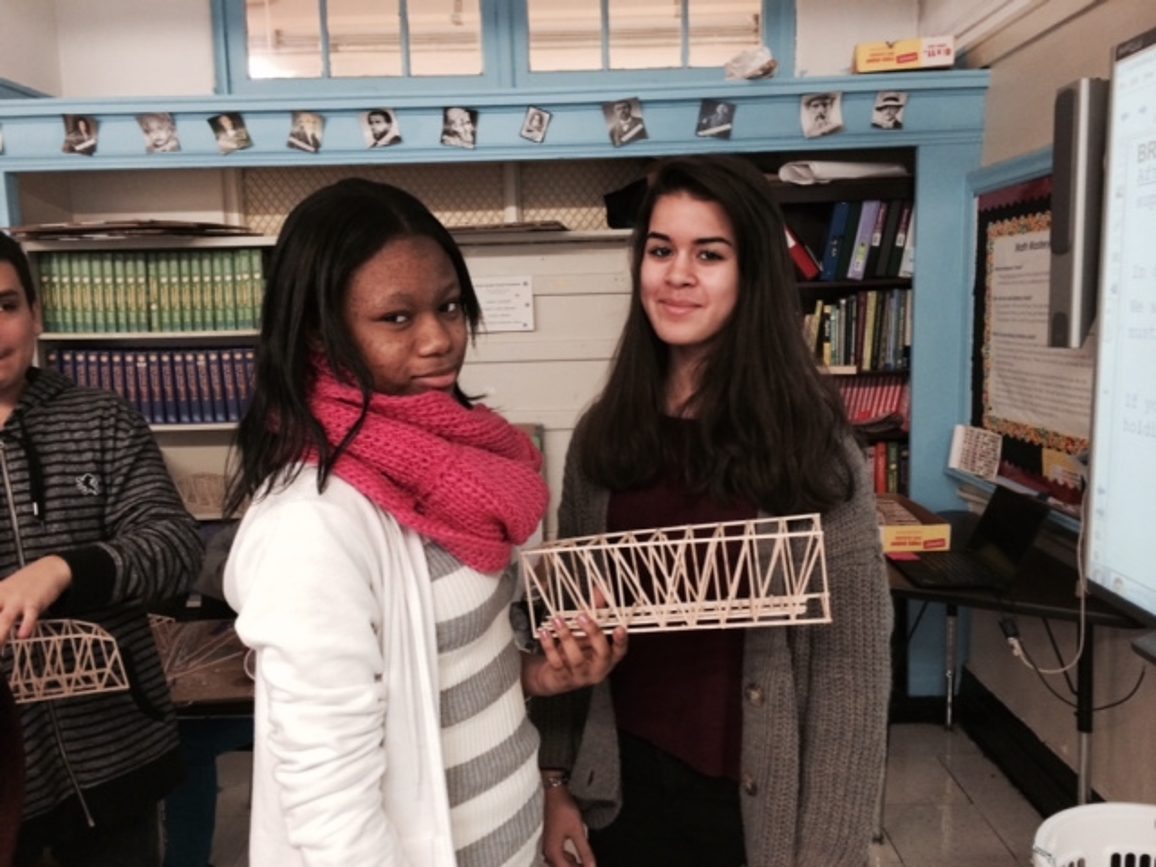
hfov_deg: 60.0
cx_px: 578
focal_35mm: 30
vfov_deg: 46.8
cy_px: 434
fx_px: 1002
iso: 320
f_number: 2.2
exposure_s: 1/30
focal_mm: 4.12
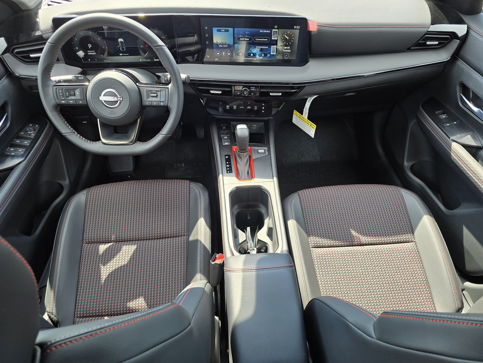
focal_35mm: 23
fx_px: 321
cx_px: 242
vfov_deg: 58.9
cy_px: 182
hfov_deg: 73.9
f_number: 1.7
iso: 32
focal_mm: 6.3
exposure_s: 1/180
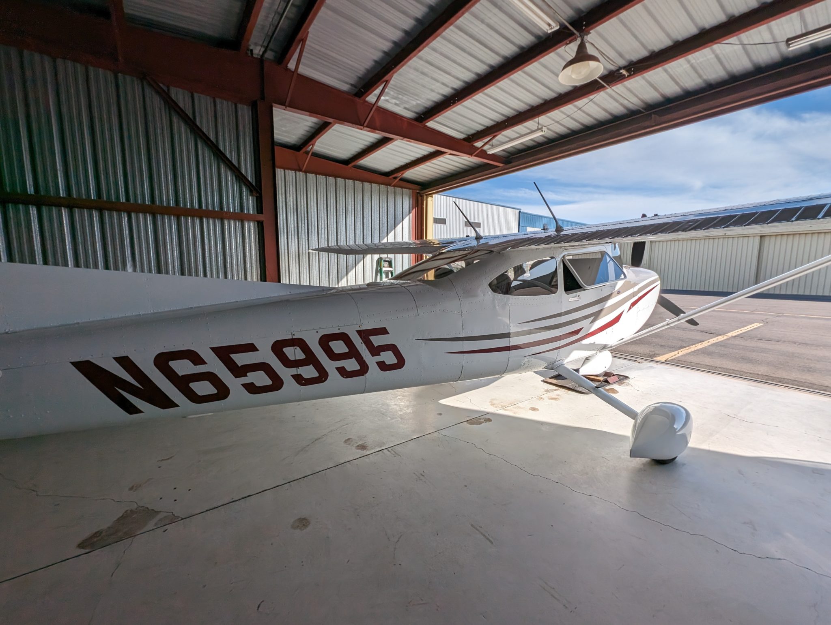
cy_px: 312
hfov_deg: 106.1
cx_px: 416
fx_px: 313
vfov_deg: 90.1
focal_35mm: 13
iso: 45
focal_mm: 1.95
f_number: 2.2
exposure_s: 1/1295
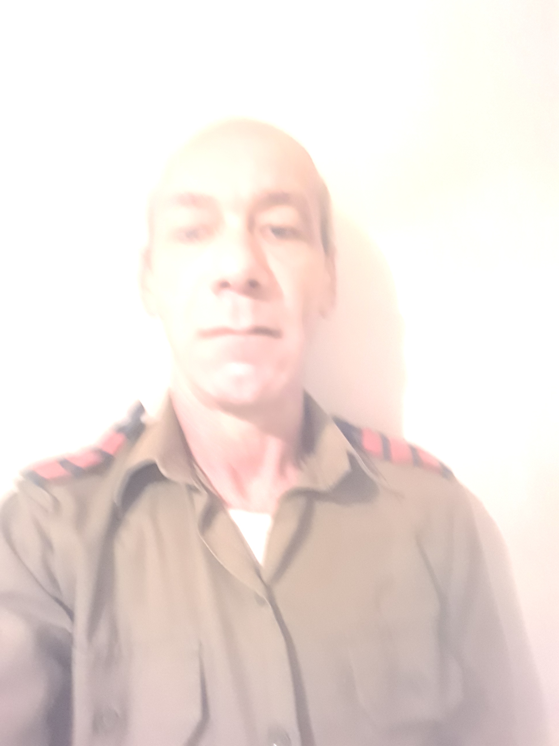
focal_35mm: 23
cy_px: 373
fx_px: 495
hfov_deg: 58.9
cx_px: 280
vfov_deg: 73.9
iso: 100
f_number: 2.2
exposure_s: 1/14
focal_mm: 1.92
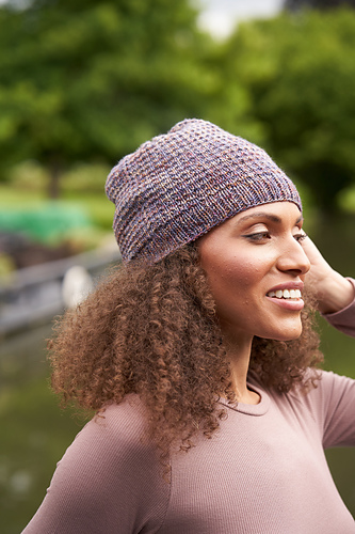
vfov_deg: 23.9
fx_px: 1258
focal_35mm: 85
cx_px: 178
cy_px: 267
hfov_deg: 16.1
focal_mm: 85
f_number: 4
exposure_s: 1/1250
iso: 500
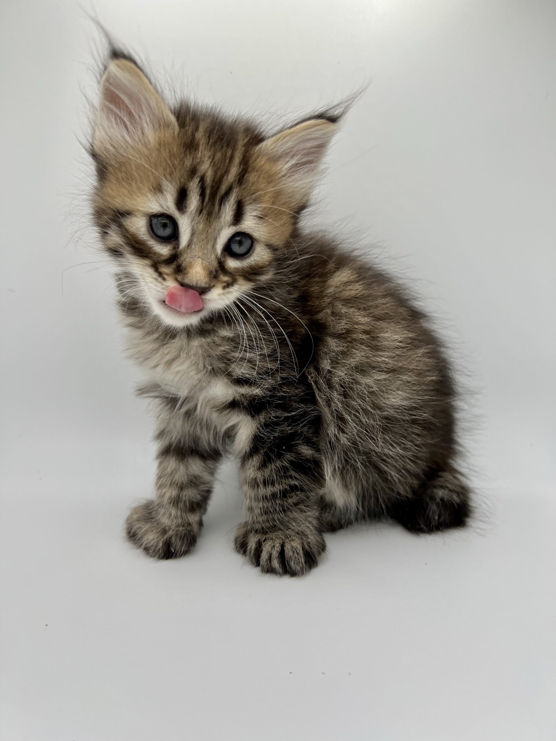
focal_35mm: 26
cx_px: 278
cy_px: 370
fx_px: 557
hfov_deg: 53.1
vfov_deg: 67.3
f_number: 1.5
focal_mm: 5.7
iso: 50
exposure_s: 1/687
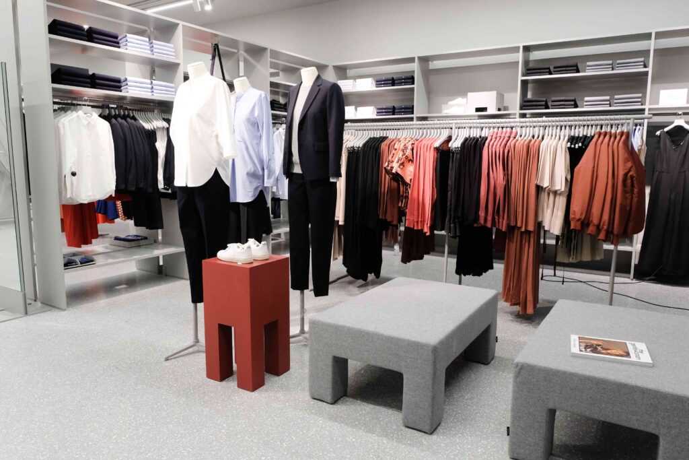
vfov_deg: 49.6
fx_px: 498
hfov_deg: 69.4
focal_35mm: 26
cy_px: 230
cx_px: 344
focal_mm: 17
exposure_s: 1/125
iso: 2000
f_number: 5.6
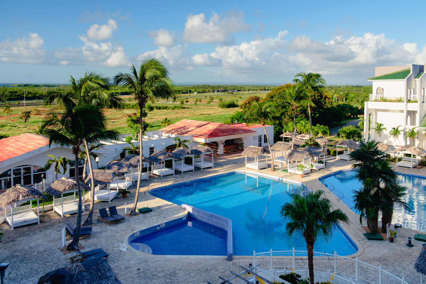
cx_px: 213
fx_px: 343
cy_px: 142
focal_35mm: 29
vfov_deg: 45.0
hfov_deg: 63.7
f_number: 5.6
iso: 200
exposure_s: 1/100
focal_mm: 19.6
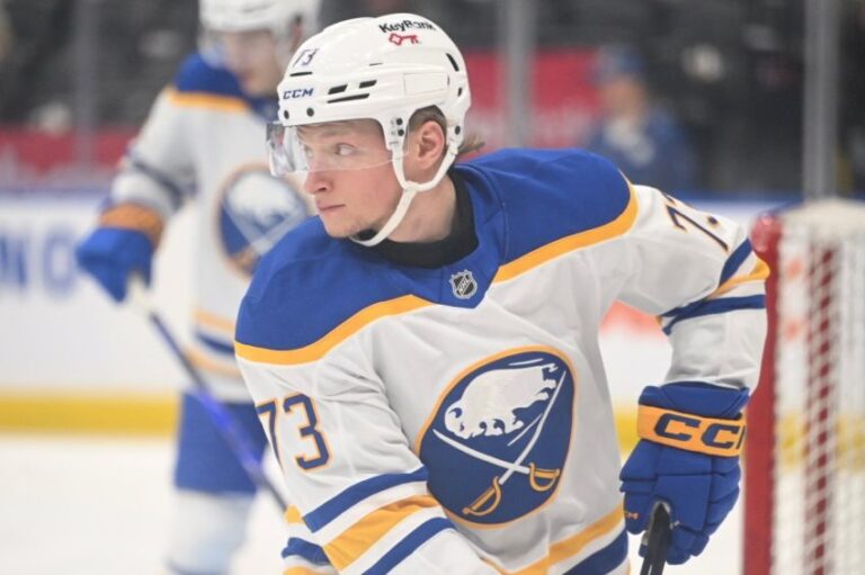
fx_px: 3962
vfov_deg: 8.3
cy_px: 288
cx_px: 432
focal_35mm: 165
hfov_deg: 12.5
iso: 4000
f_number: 2.8
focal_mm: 165
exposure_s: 1/3200
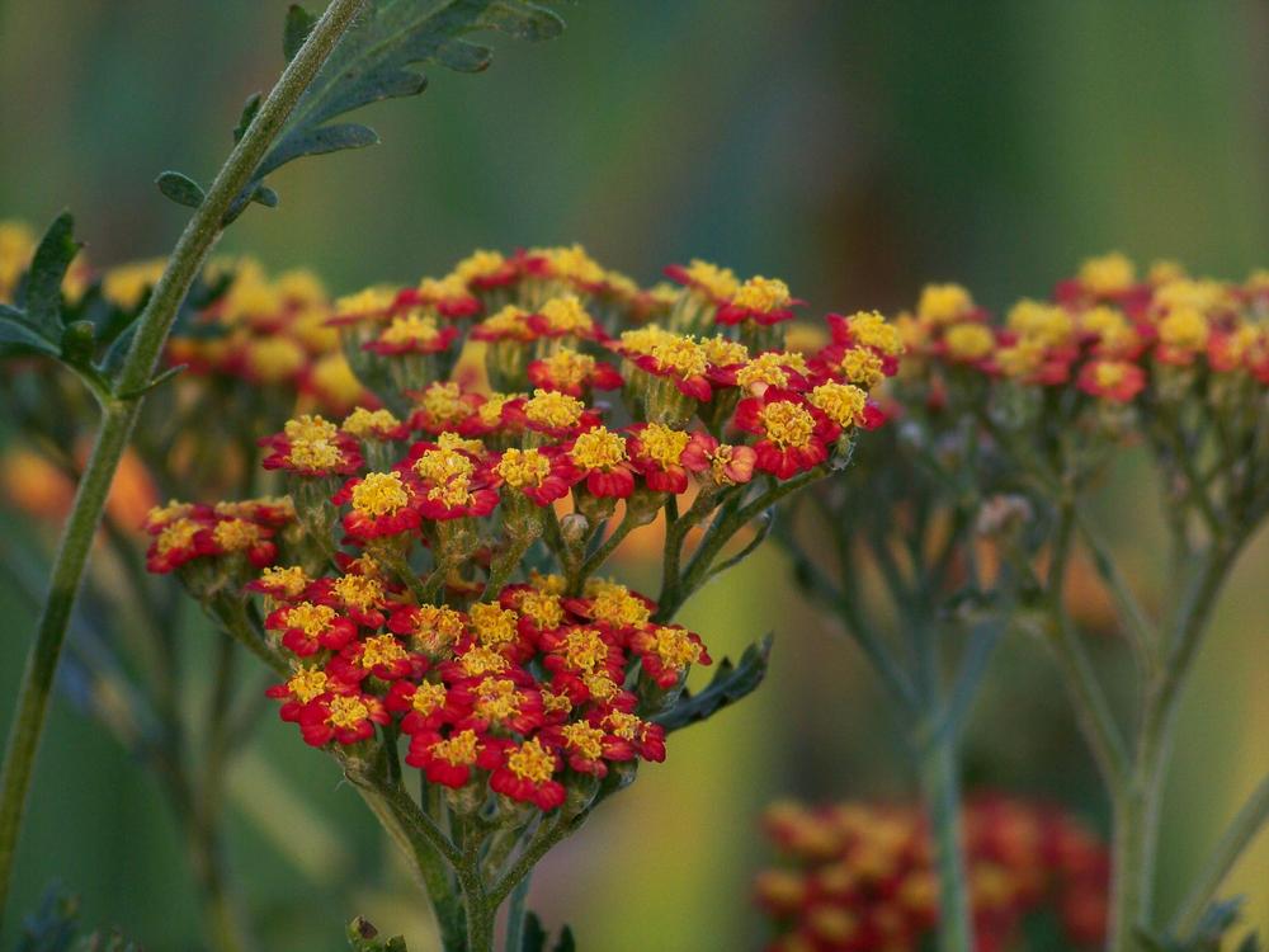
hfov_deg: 5.3
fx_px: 13674
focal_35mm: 373
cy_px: 476
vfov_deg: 4.0
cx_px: 634
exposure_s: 1/160
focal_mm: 64.4
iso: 200
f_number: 4.5
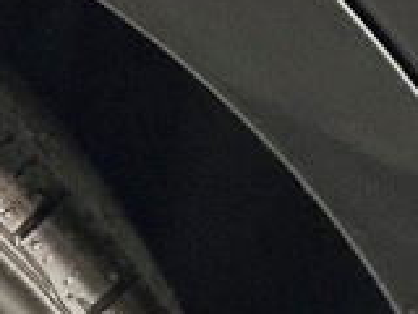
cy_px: 866
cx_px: -711
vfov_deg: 4.7
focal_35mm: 307
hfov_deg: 6.1
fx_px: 3707
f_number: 1.78
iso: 640
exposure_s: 1/20
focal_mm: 6.86
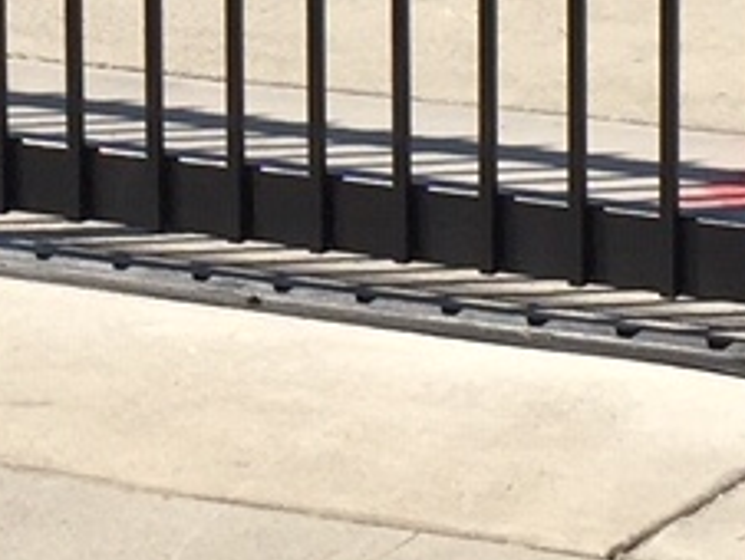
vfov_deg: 7.0
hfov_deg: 9.3
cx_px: -260
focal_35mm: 209
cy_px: -260
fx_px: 4503
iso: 32
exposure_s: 1/2326
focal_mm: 4.15
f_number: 2.2
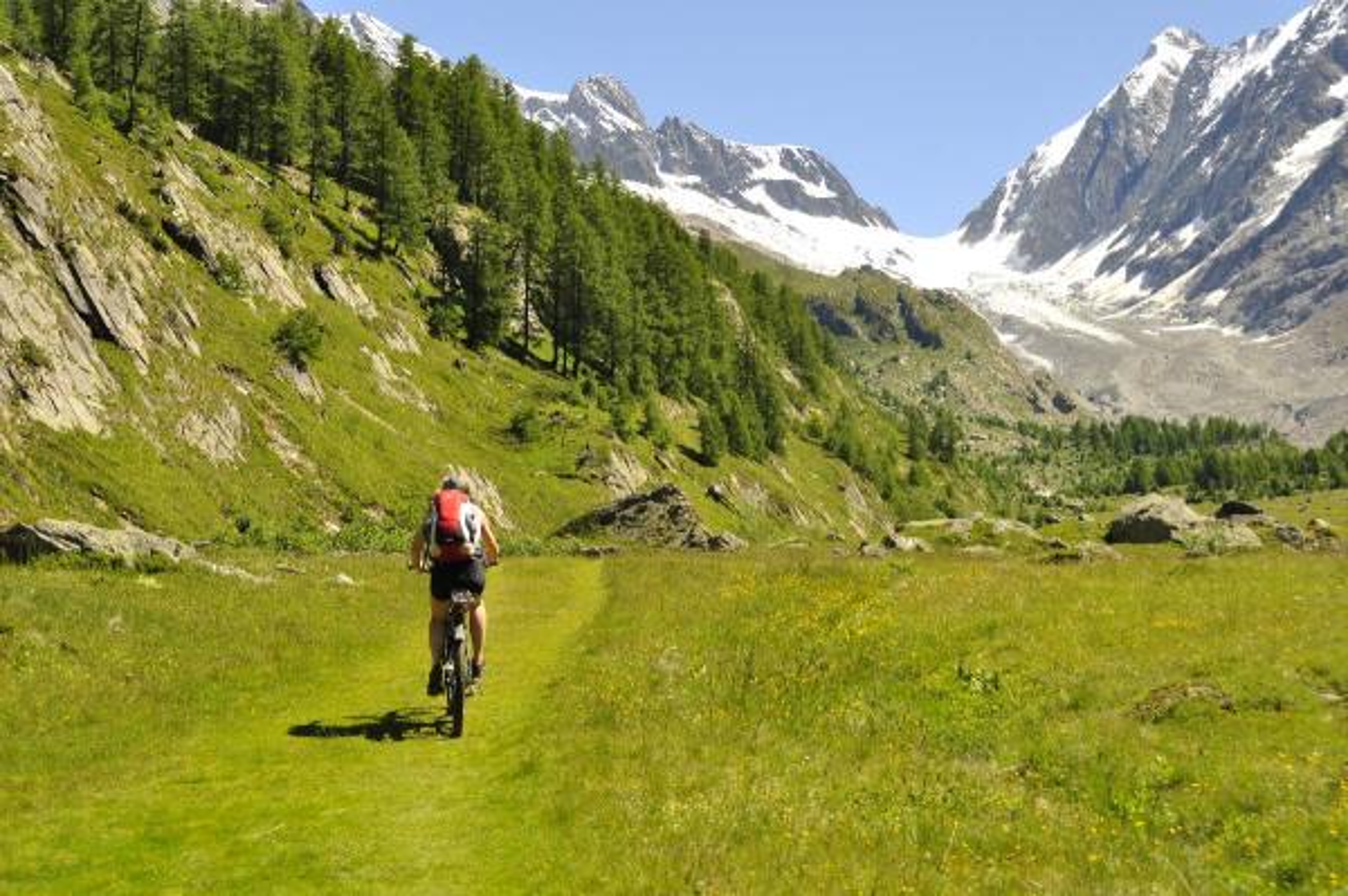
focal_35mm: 63
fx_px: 2357
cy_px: 448
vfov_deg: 21.5
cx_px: 674
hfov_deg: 31.9
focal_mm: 42
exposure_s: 1/250
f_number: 8
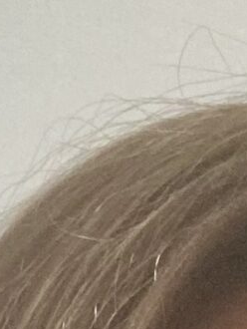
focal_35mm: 248
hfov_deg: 6.0
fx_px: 2356
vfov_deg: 7.1
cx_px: 103
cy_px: 973
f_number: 2.2
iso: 320
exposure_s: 1/51
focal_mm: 2.87
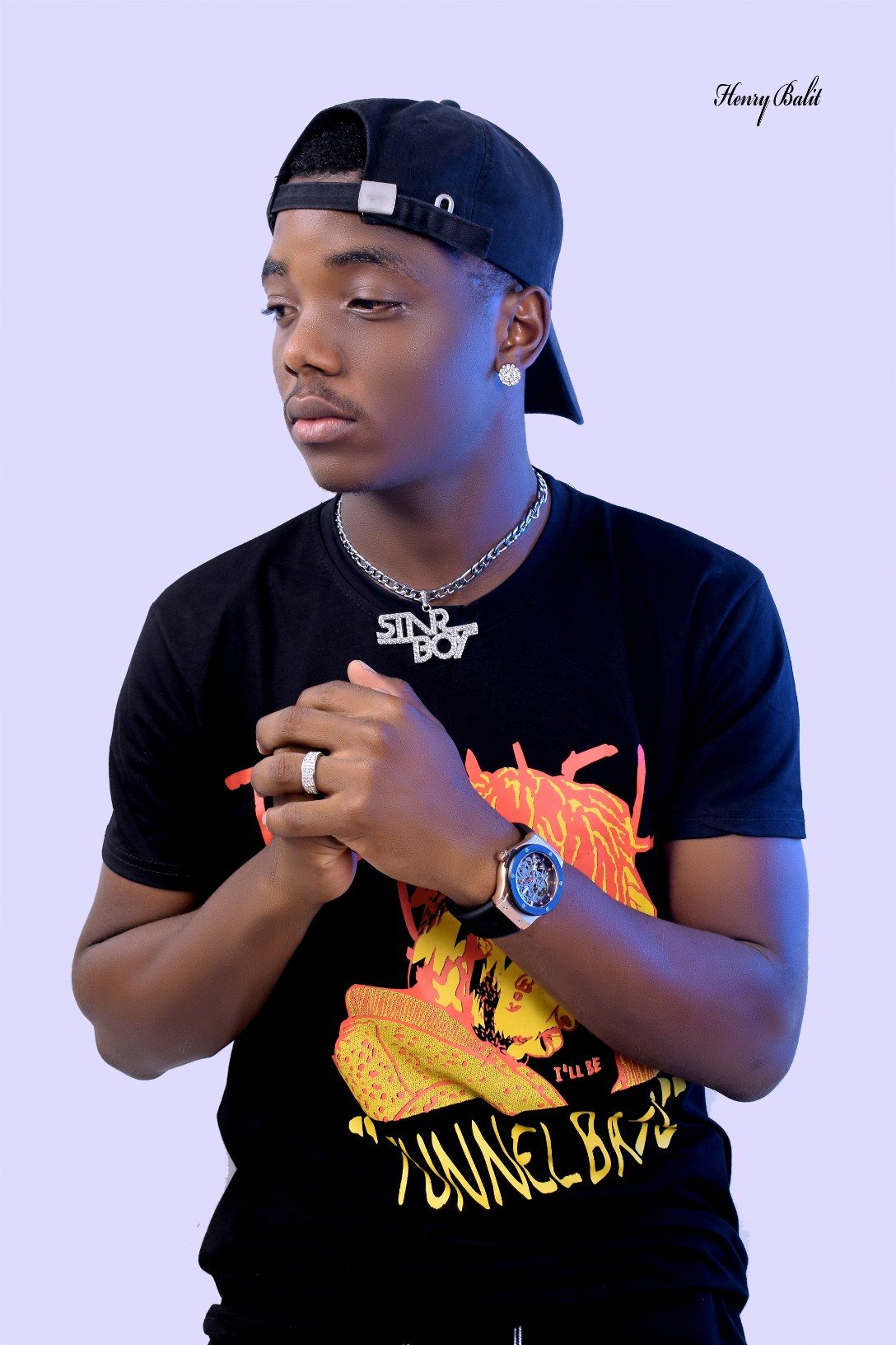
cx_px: 448
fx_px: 2016
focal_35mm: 54
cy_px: 672
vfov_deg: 36.9
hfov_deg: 25.1
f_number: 9
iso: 400
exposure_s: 1/100
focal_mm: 36
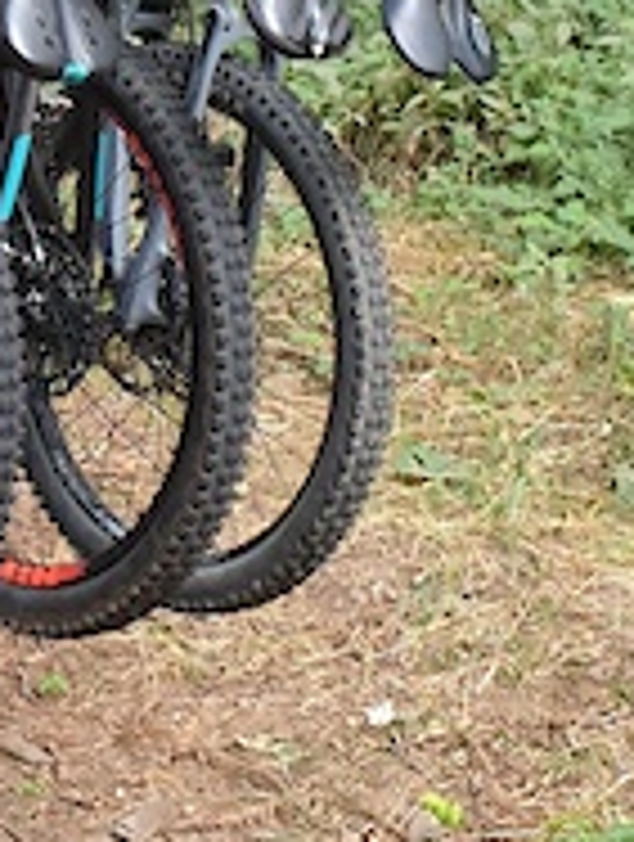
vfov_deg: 16.6
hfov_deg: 12.1
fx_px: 2701
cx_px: -589
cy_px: -297
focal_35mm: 111
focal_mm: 4.3
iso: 100
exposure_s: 1/50
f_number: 2.4
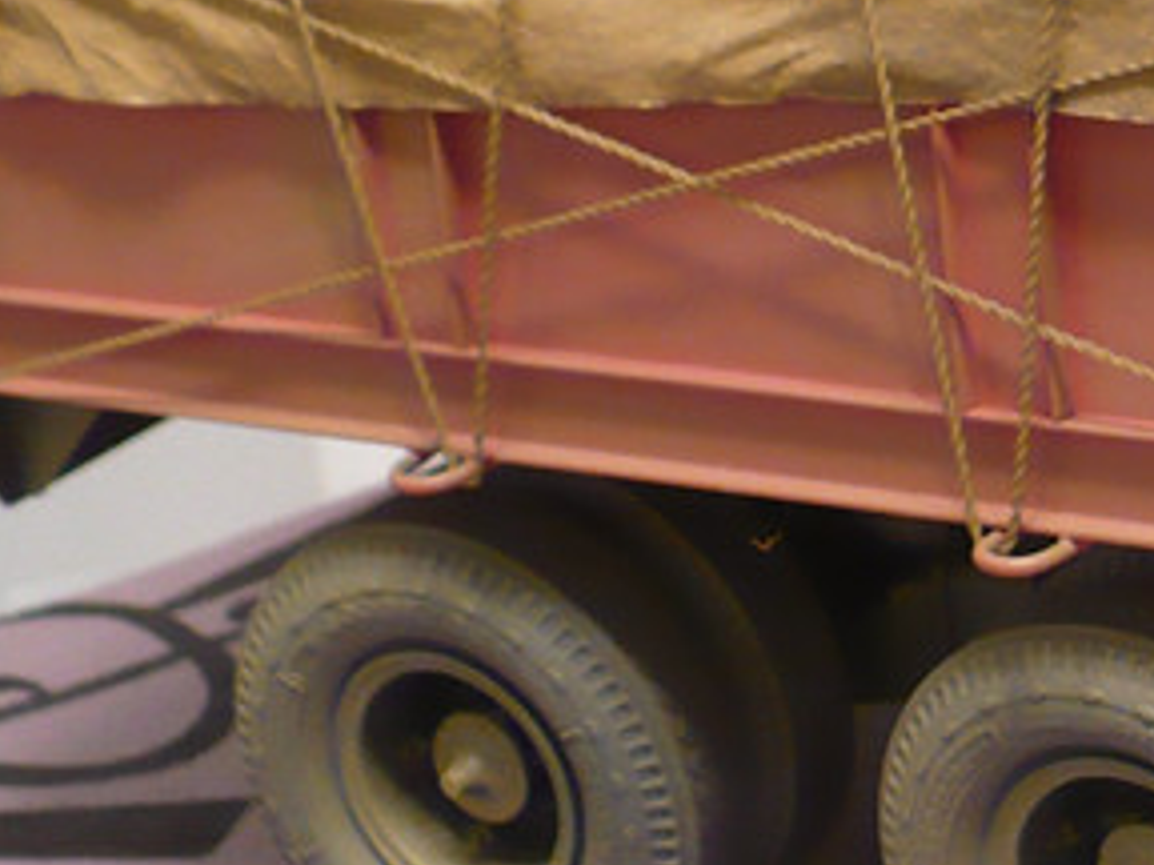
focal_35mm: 137
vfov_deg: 10.8
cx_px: 1773
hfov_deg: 13.5
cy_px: 449
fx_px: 4567
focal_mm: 6.1
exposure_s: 1/13
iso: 200
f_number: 2.8
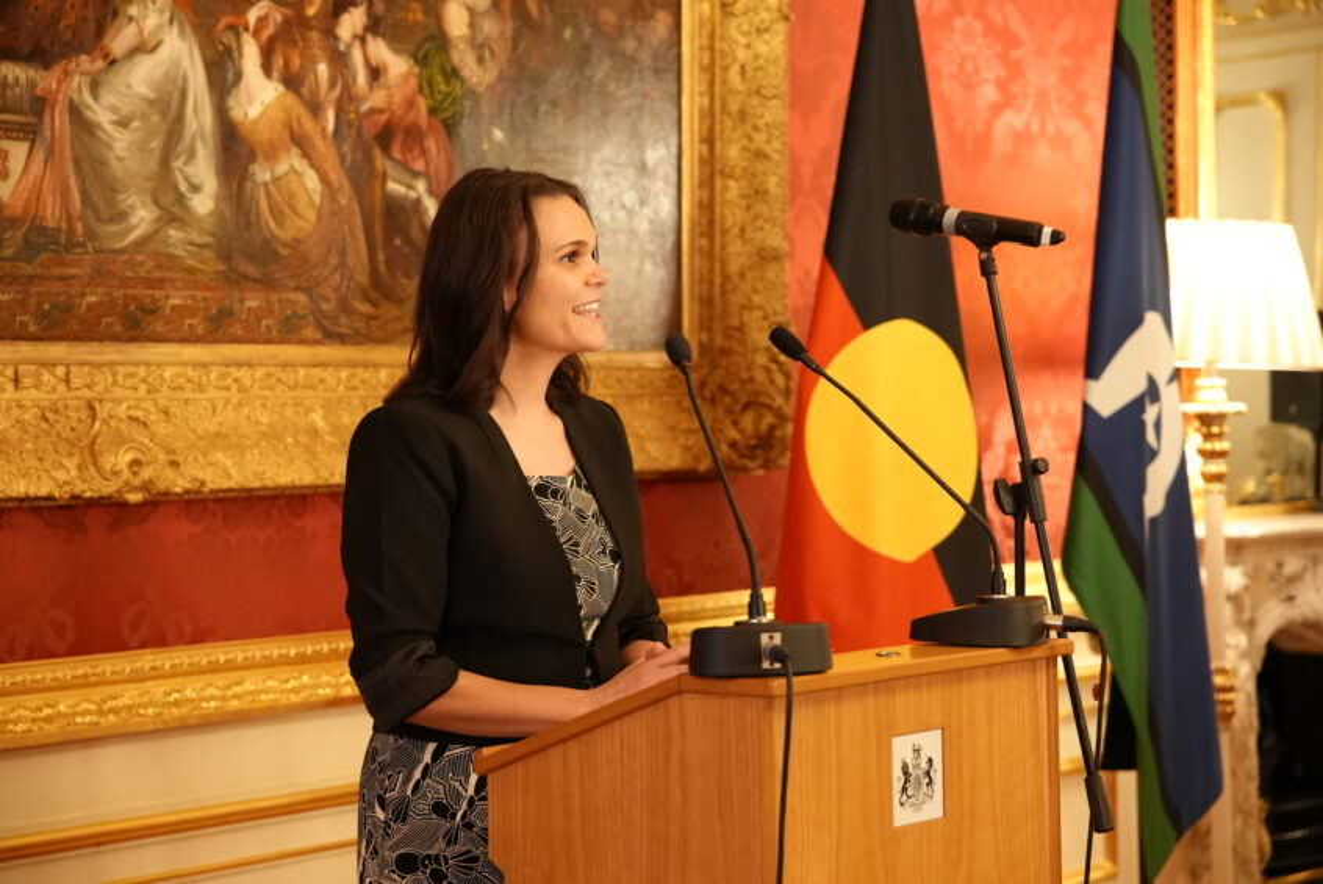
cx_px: 662
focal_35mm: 70
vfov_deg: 19.5
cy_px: 442
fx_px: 2574
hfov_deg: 28.8
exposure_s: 1/160
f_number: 4
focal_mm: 70
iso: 8000
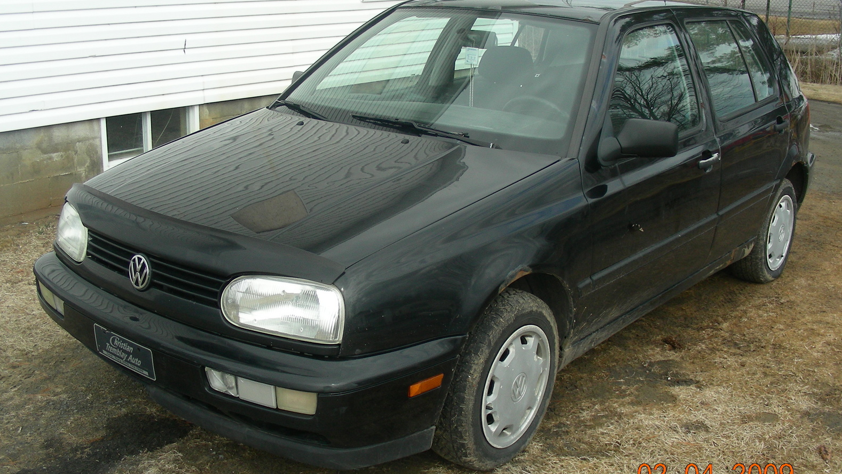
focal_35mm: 42
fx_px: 938
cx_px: 426
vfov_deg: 28.3
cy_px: 221
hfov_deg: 48.4
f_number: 3.5
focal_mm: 6.3
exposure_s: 1/465
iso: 50
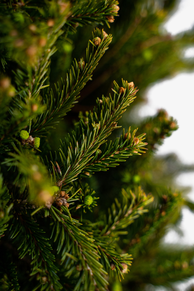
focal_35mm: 75
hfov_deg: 18.2
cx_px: 97
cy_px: 146
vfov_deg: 27.0
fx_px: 606
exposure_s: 1/400
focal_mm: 75
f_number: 4
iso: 640
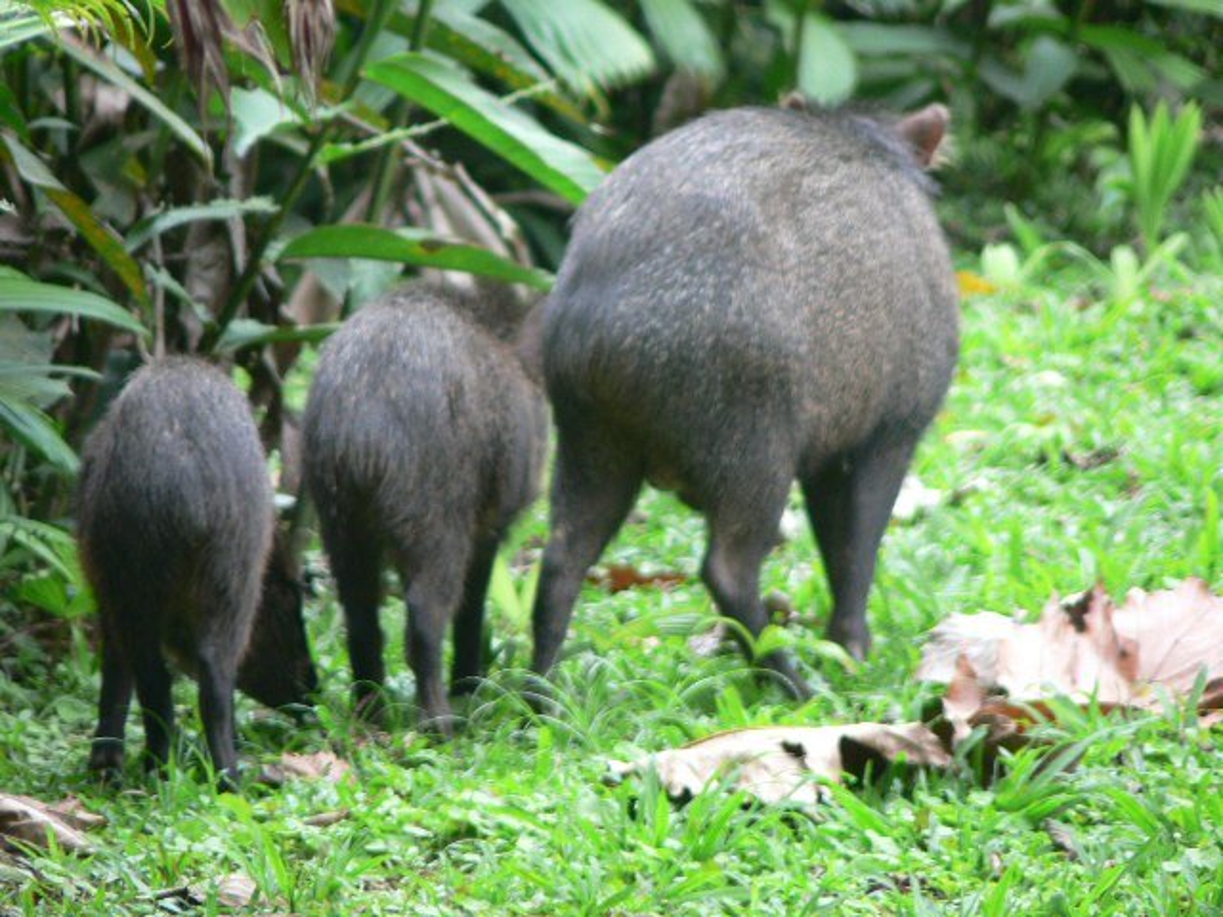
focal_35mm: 432
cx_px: 612
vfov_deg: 3.4
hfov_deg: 4.6
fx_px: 15263
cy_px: 458
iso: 150
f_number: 3.3
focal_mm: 72
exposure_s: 1/30
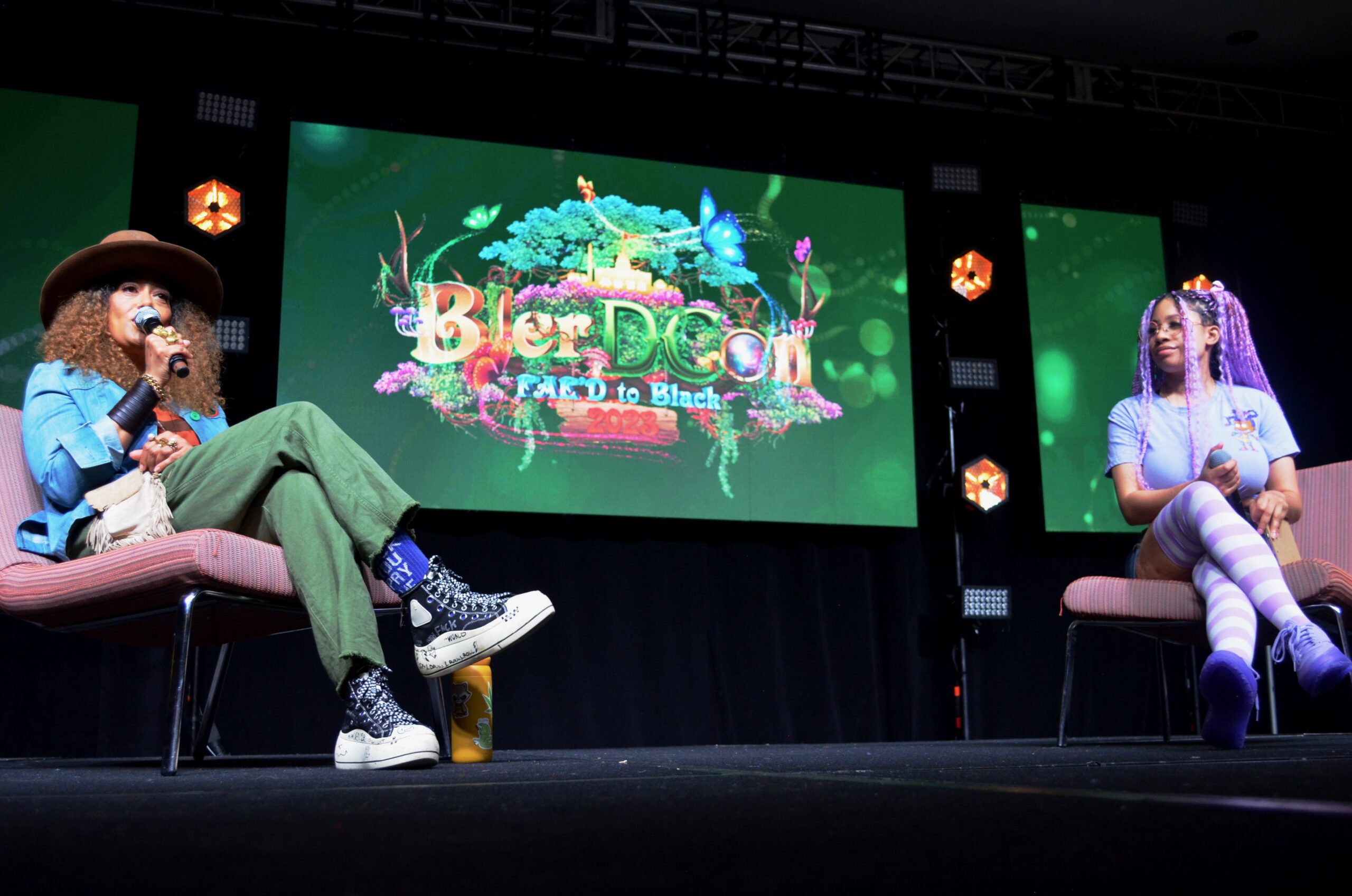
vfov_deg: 34.1
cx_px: 676
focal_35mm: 39
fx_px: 1462
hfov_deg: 49.6
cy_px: 448
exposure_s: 1/100
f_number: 4.2
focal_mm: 26
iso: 1600
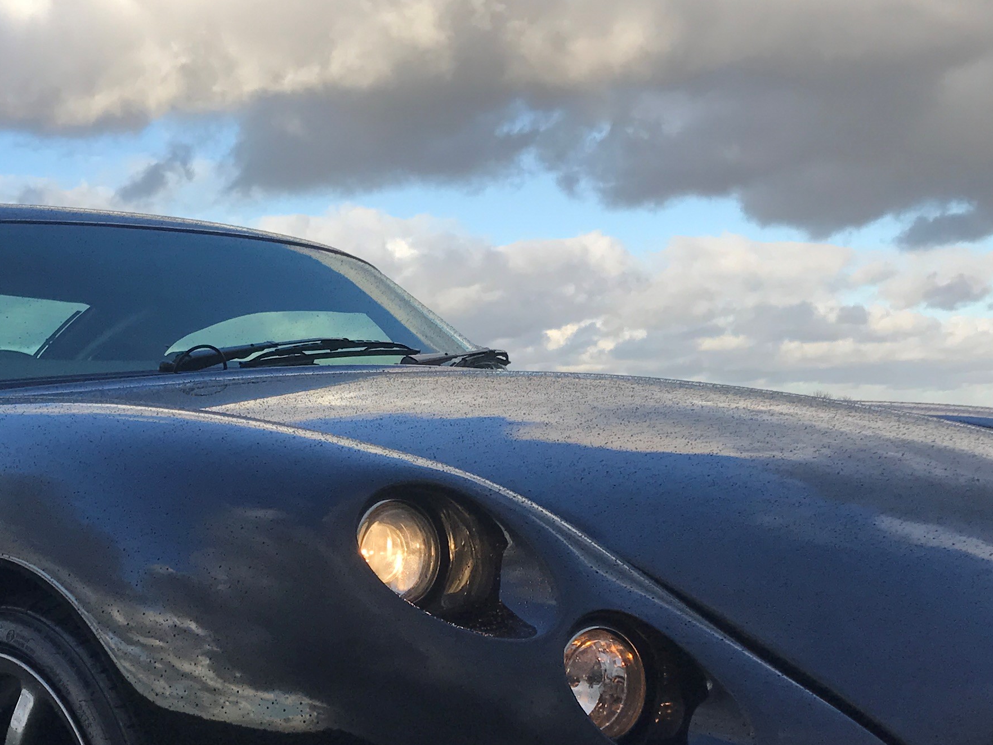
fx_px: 1836
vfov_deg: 22.8
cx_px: 394
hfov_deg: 30.2
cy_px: 532
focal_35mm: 64
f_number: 1.8
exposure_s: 1/1076
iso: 20
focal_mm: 3.99
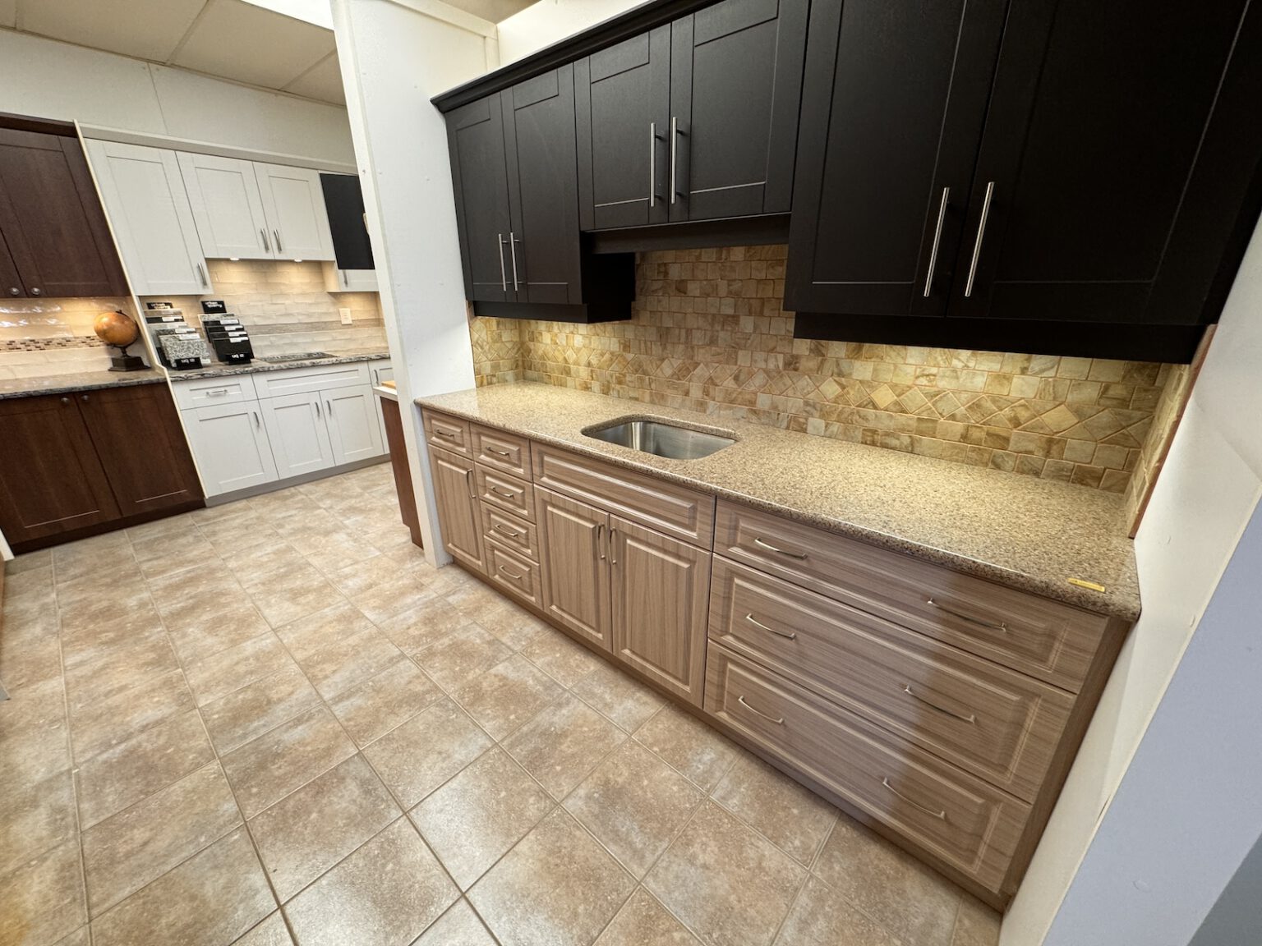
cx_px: 631
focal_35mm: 14
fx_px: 510
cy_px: 473
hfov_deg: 102.1
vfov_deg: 85.7
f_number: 2.2
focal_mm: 2.22
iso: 160
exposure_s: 1/60
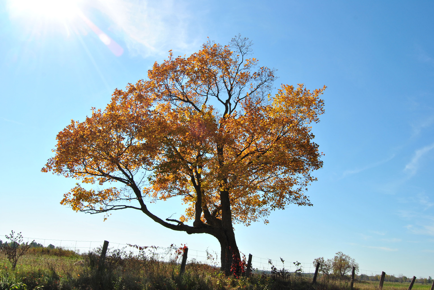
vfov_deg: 48.1
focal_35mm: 27
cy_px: 145
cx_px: 217
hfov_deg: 67.3
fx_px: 326
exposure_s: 1/250
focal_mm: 18
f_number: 10
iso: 110
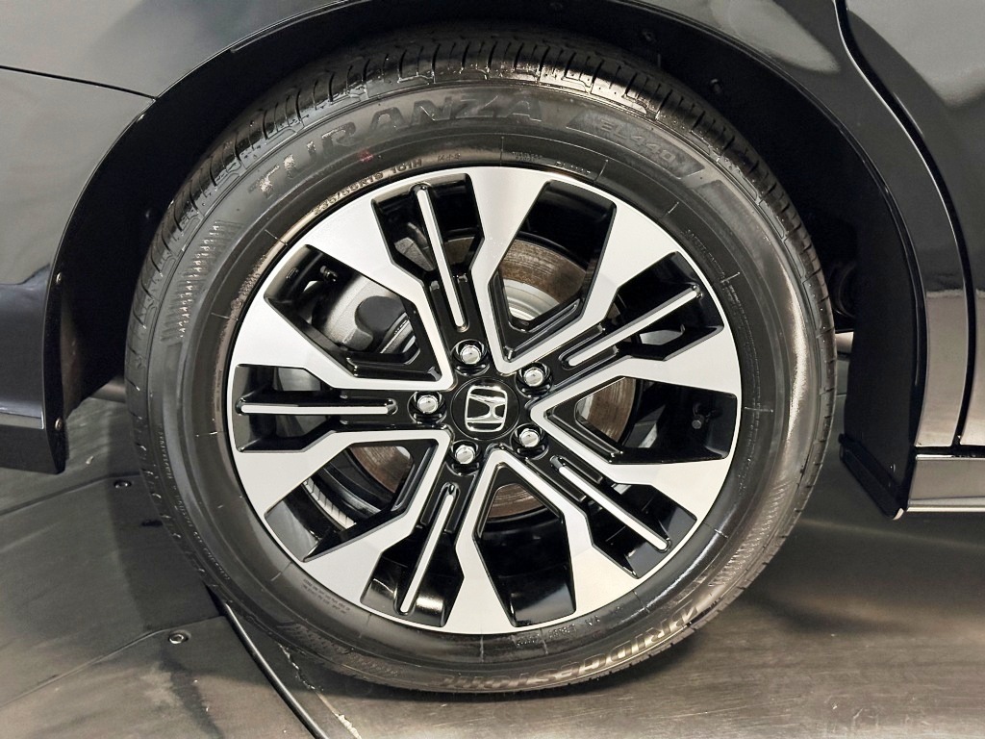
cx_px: 492
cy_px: 370
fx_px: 1366
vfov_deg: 30.3
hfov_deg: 39.7
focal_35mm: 48
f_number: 1.78
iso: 640
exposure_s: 1/30
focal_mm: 6.86
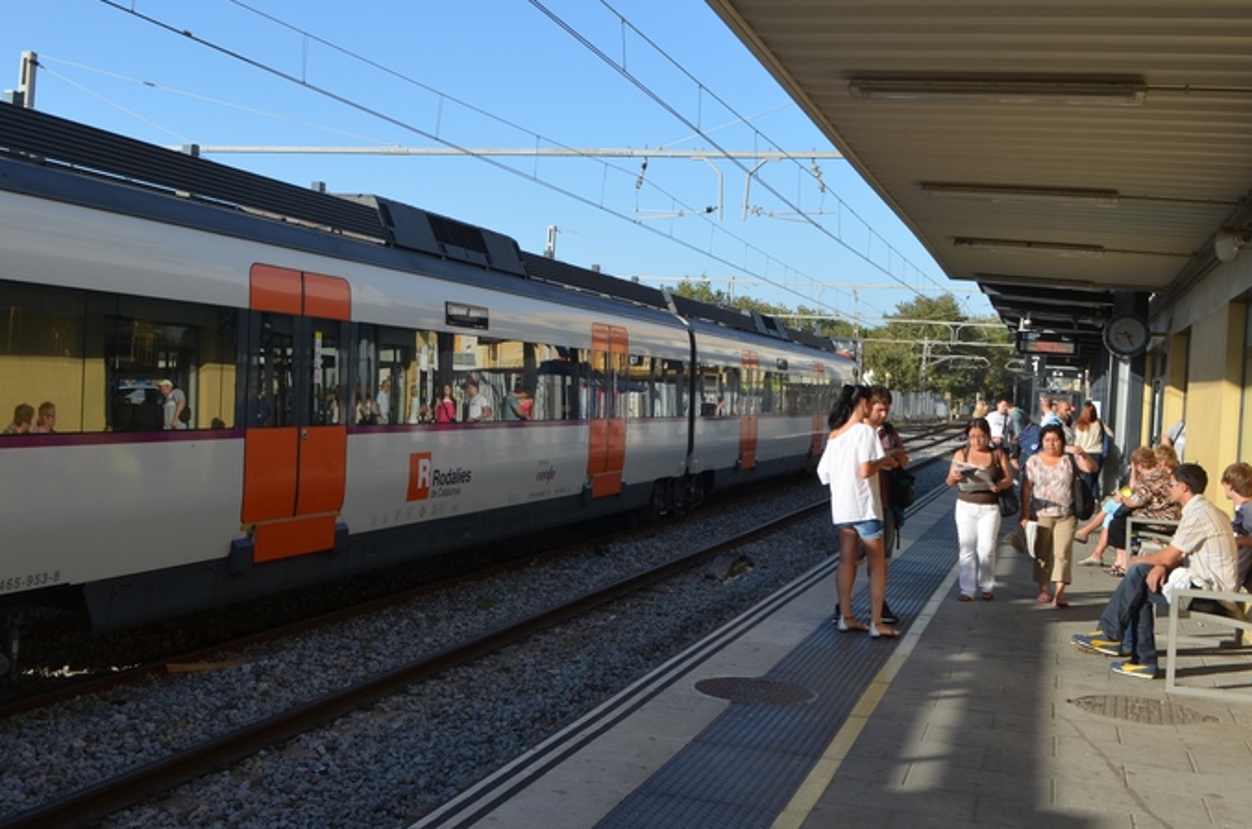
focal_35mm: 39
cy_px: 346
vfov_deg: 34.0
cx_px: 560
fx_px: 1353
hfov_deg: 49.6
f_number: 8
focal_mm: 22
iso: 140
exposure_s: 1/250
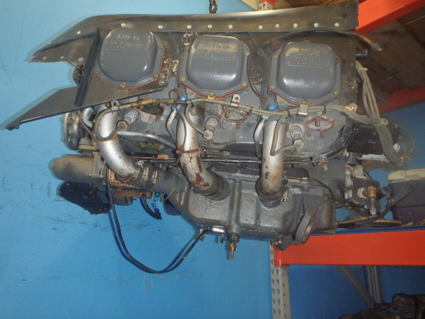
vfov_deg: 49.7
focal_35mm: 28
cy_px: 160
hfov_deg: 63.4
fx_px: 344
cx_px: 212
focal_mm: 5
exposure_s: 1/30
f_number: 3.9
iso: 400
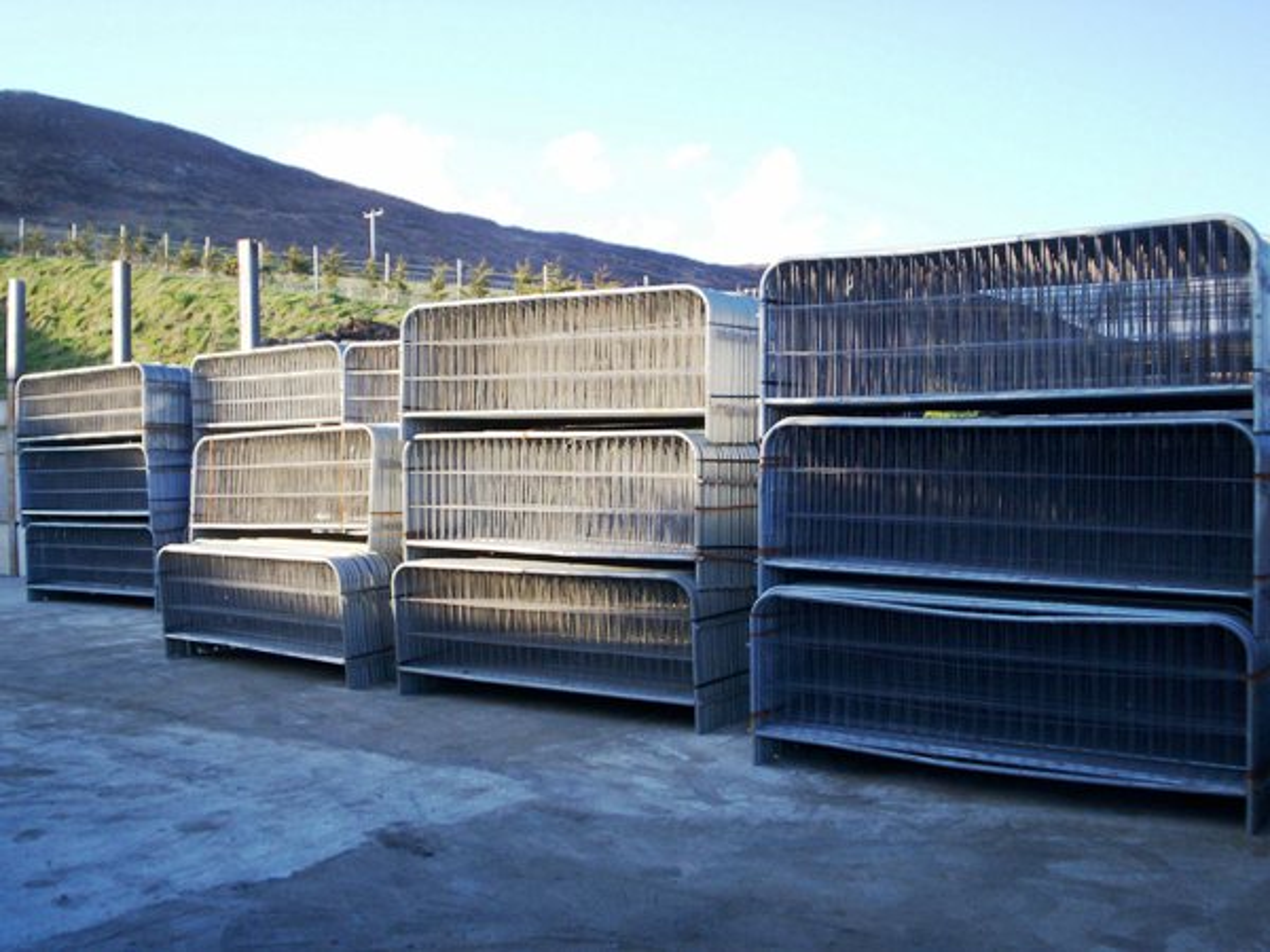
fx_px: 1321
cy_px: 476
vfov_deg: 39.7
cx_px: 635
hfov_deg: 51.4
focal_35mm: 36
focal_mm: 5.9
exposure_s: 1/121
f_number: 4.5
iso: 100
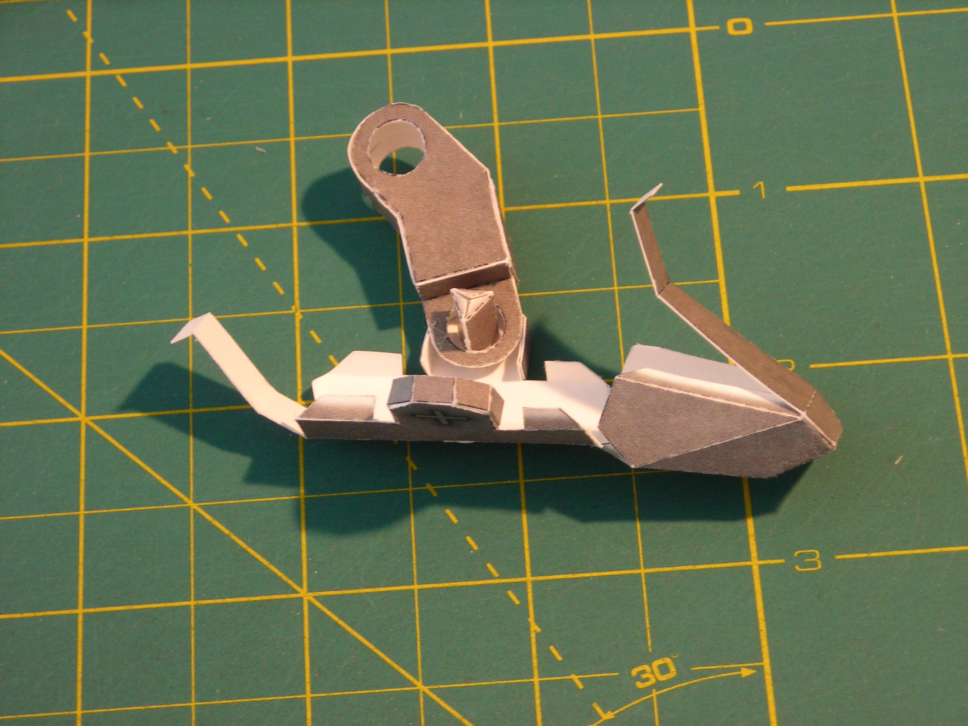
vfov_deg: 12.8
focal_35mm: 116
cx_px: 484
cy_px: 363
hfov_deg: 17.0
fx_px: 3244
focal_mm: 19.2
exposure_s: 1/4.6
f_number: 5.3
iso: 117
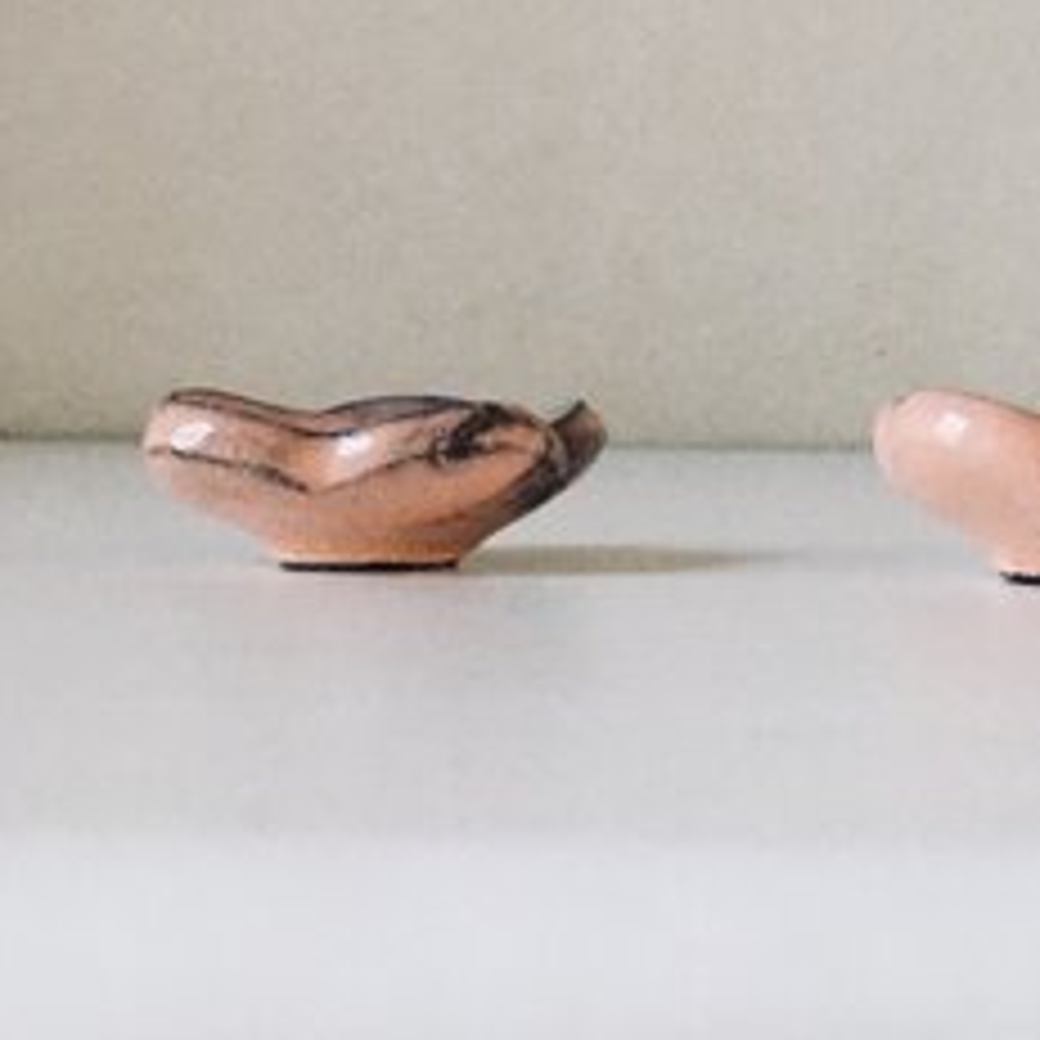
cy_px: 356
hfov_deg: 23.0
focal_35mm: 71
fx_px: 2413
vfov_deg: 24.2
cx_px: 1108
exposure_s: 1/30
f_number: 2.2
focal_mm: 4.15
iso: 40
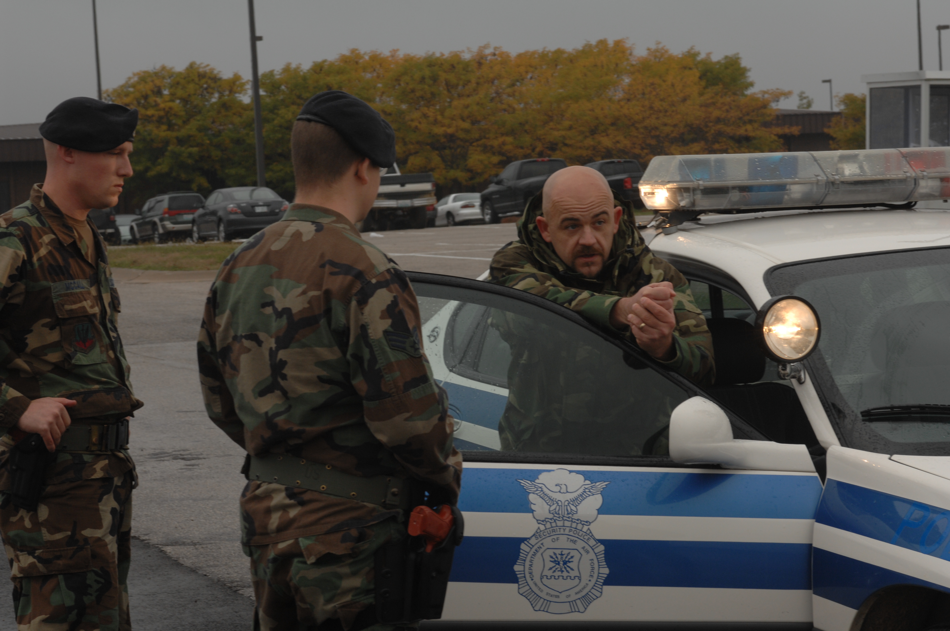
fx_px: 2214
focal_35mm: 84
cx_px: 475
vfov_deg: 16.2
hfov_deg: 24.2
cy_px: 316
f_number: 11
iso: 200
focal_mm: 56
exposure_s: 1/100
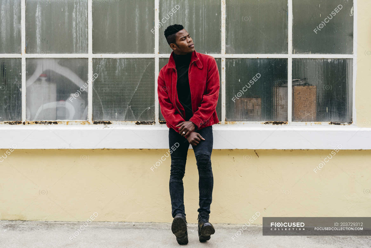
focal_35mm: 50
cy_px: 124
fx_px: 516
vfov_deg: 27.0
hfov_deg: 39.6
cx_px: 186
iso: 800
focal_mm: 50
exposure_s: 1/500
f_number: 3.2
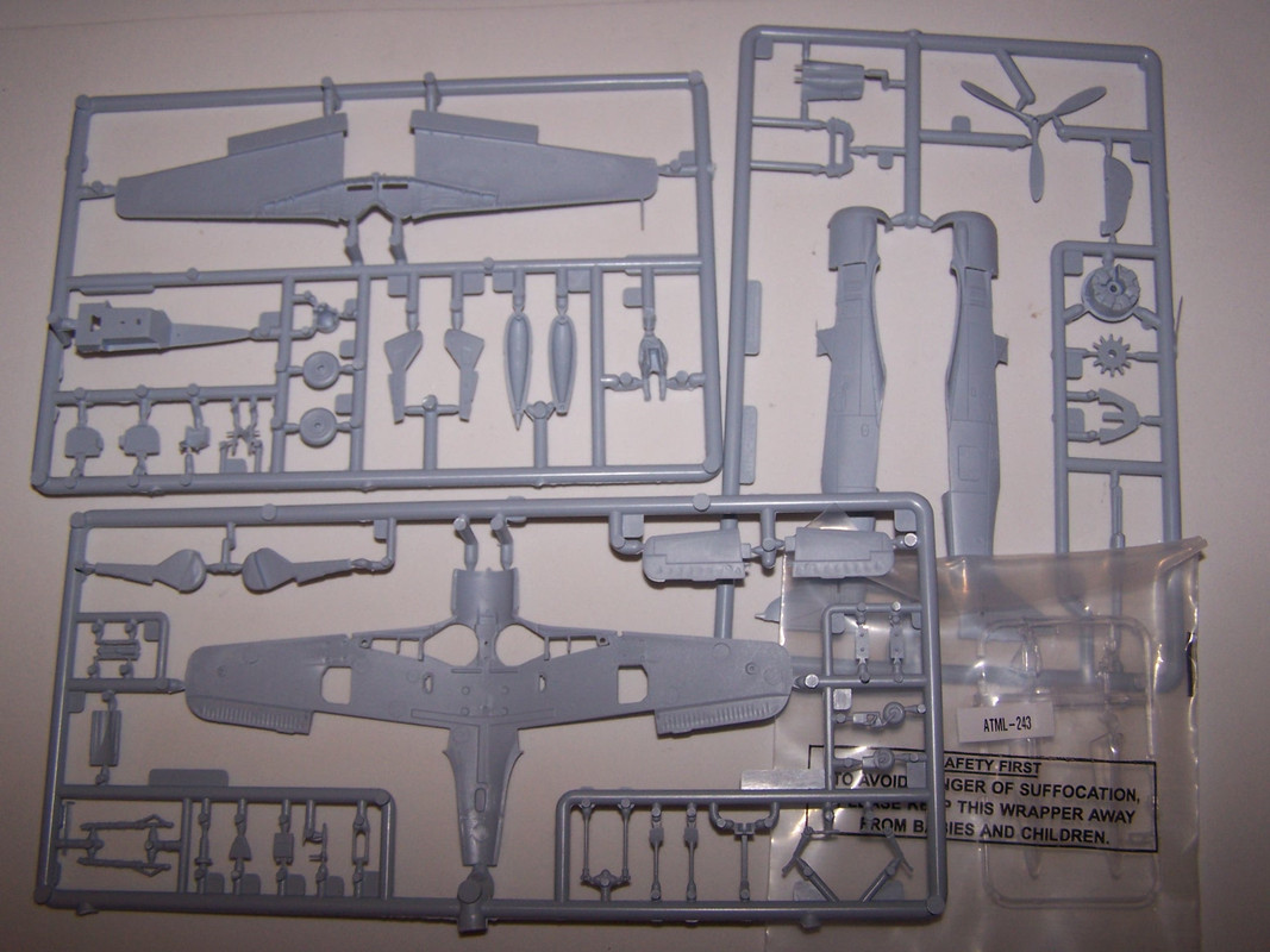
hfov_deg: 49.0
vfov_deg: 37.7
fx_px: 1394
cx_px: 635
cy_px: 476
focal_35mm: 38
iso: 80
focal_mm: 6.3
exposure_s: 1/60
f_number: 2.8
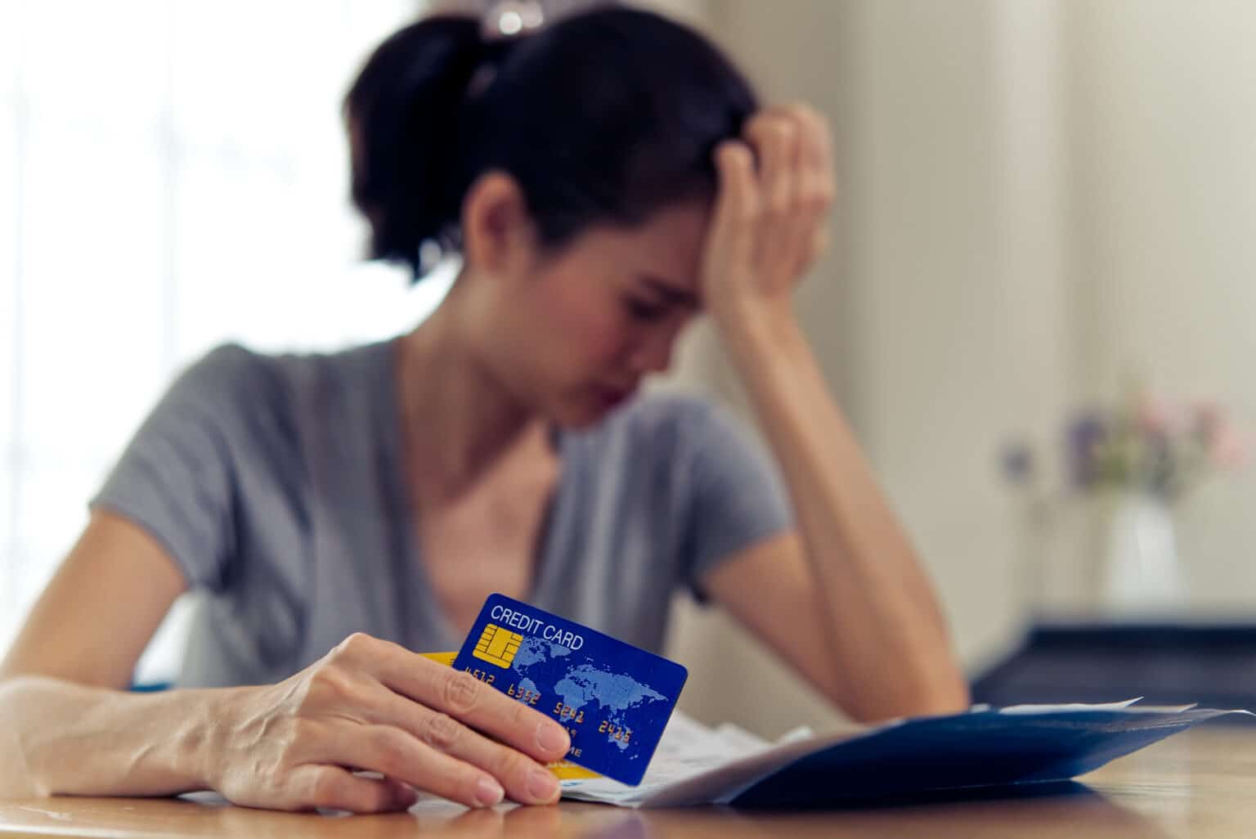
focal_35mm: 55
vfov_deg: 24.7
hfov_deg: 36.2
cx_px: 628
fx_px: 1920
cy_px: 420
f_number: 2.2
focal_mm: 55
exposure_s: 1/200
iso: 400
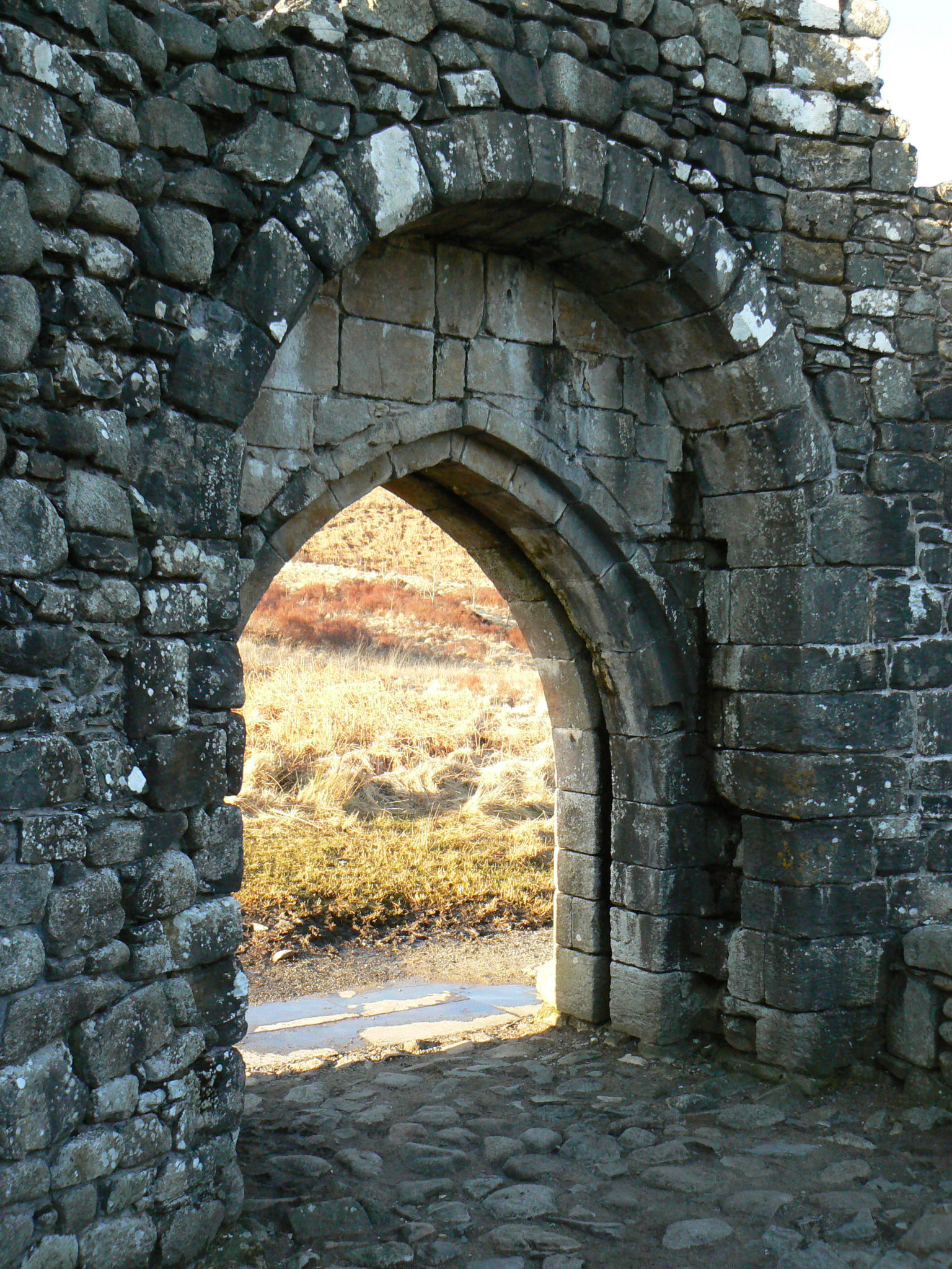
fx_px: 1320
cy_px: 634
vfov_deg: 51.4
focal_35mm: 36
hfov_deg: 39.7
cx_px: 476
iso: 200
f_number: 5.6
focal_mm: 6
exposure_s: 1/160
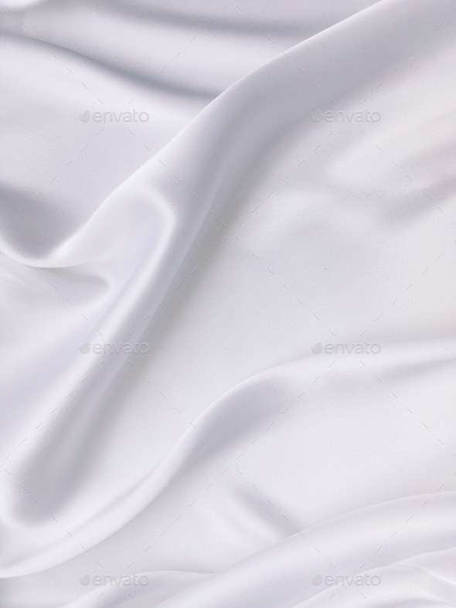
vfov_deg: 61.7
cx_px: 228
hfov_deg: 48.2
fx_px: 509
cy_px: 304
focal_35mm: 29
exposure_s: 1/197
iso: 40
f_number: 2.2
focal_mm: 4.15
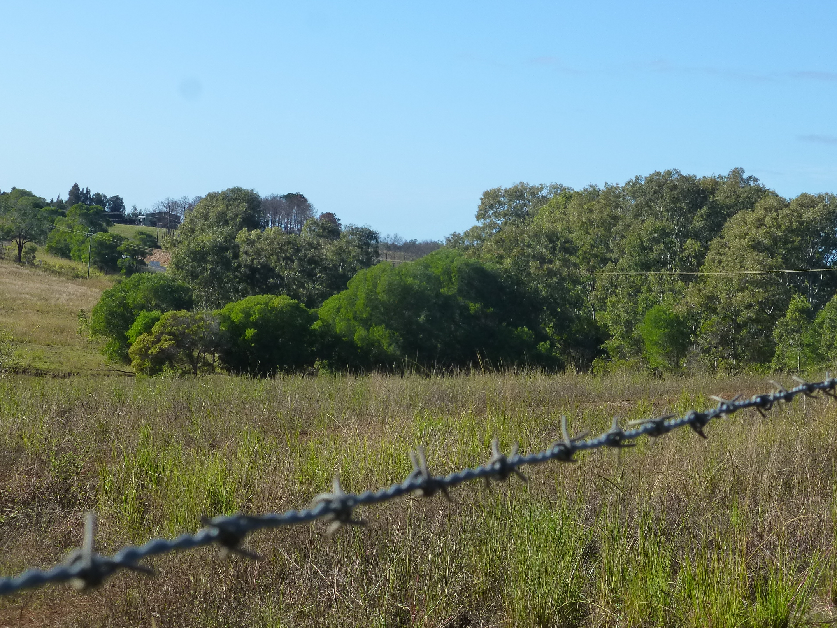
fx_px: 2273
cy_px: 286
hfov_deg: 20.9
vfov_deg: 15.7
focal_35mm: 94
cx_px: 435
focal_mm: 14.2
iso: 160
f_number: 5.1
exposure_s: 1/500
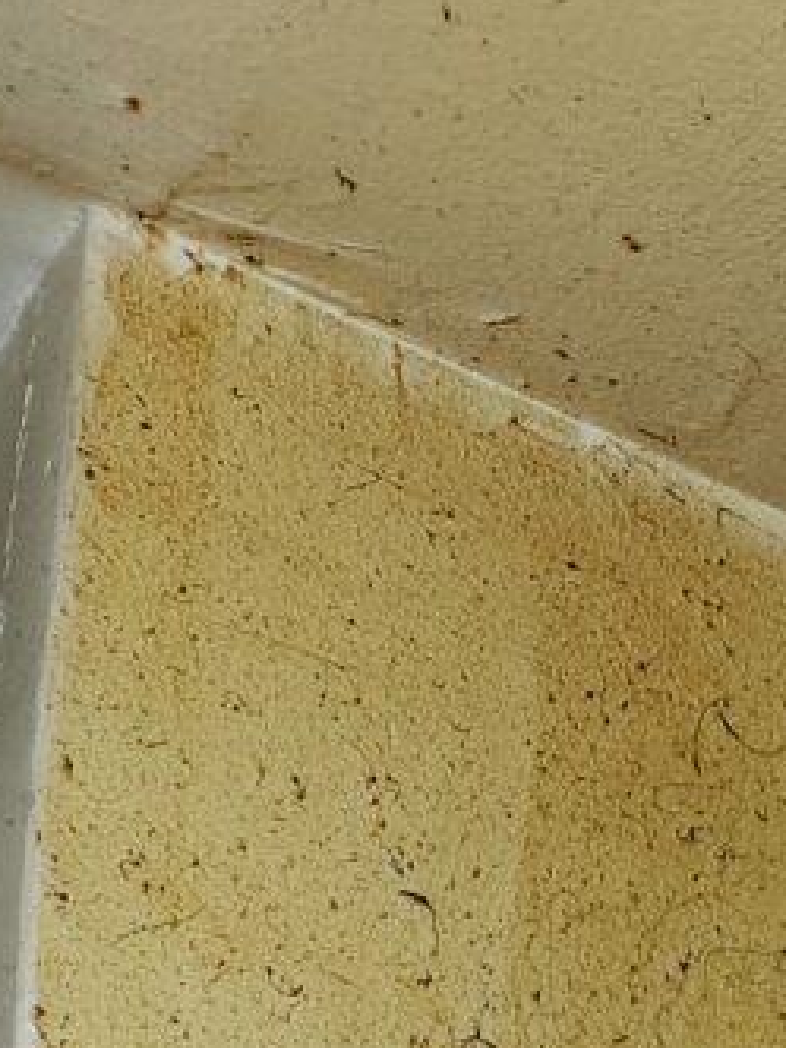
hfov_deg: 18.6
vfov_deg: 23.1
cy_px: 1496
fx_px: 2150
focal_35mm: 71
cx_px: 1140
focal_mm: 6.4
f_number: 1.8
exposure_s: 1/60
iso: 64
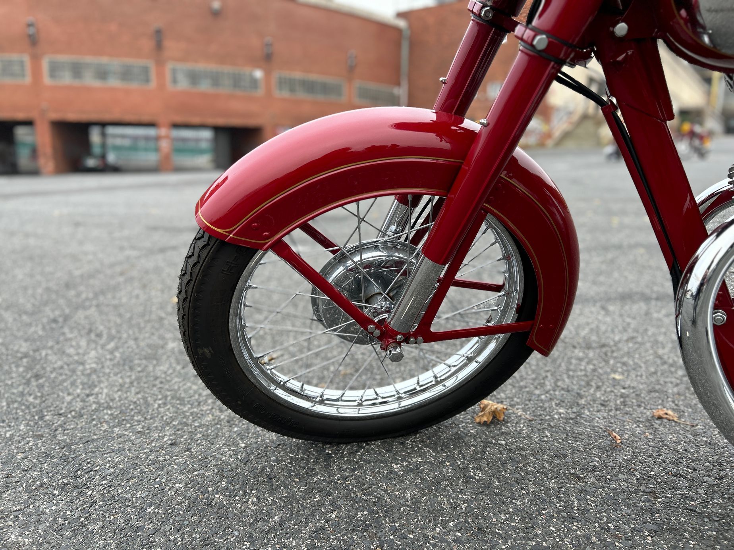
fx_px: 551
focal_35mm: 26
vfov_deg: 53.1
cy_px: 275
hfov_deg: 67.3
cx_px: 367
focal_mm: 5.7
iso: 40
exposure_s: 1/121
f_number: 1.5
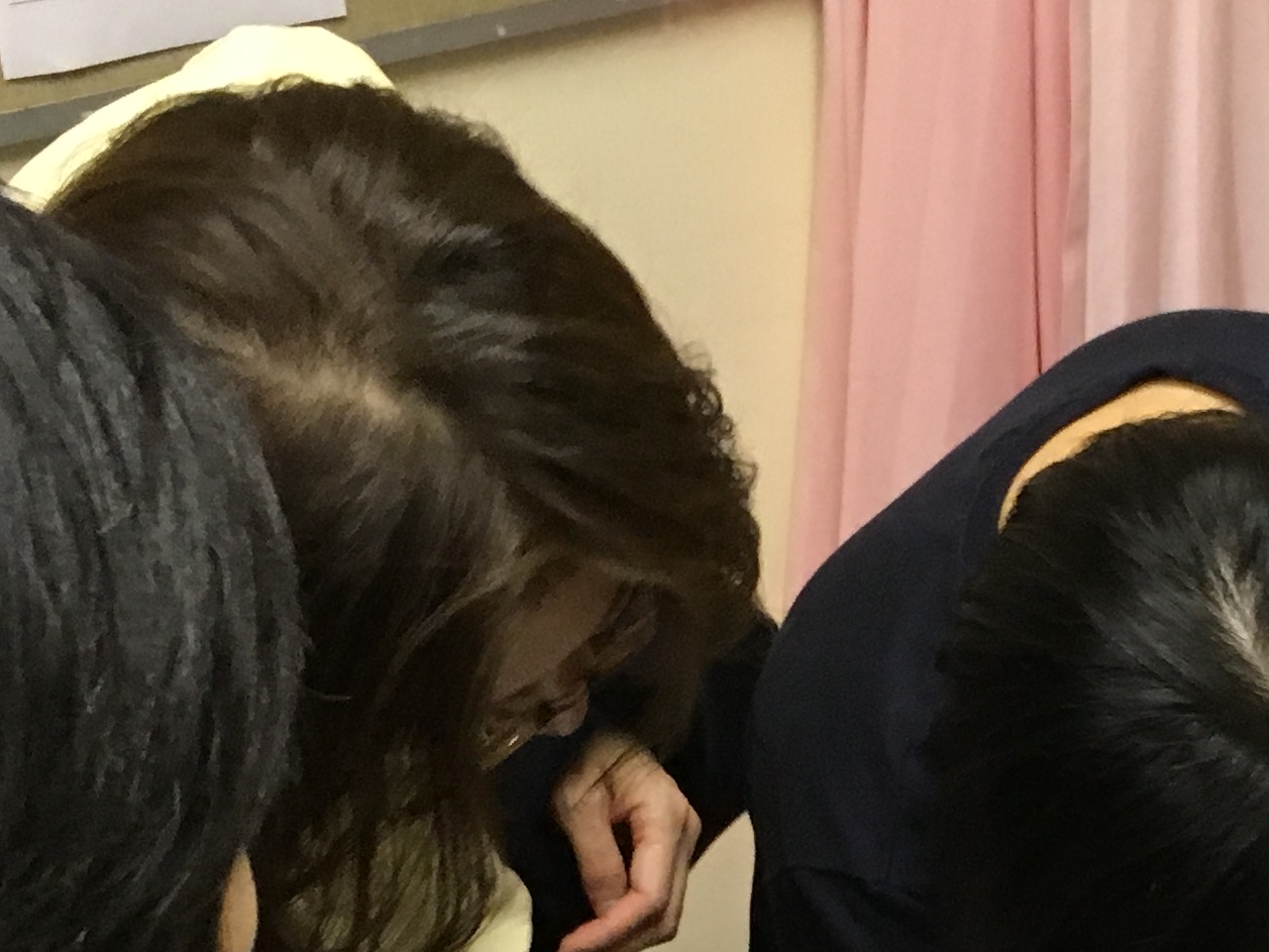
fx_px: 3410
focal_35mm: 93
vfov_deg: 15.3
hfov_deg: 20.7
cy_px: 1148
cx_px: 1106
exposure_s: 1/33
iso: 200
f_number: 2.2
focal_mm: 4.15
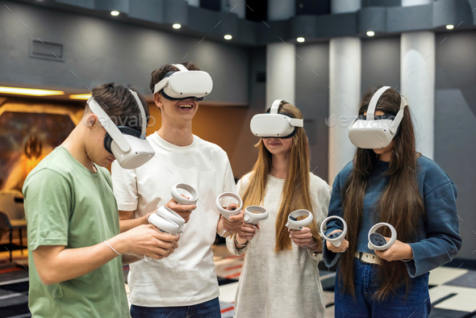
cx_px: 238
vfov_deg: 27.0
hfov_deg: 39.6
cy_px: 159
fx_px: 661
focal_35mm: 50
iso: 1250
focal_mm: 50
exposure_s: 1/200
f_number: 2.8
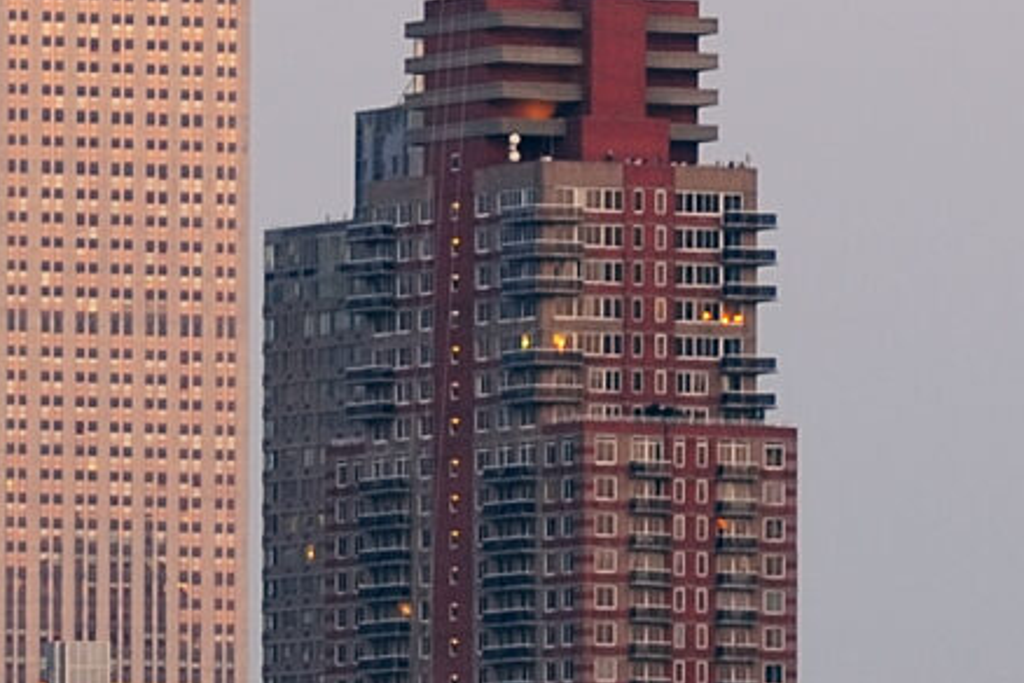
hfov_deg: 2.3
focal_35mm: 905
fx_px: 25740
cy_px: 132
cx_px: -96
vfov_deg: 1.5
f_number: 4.8
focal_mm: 155
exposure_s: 1/20
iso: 200
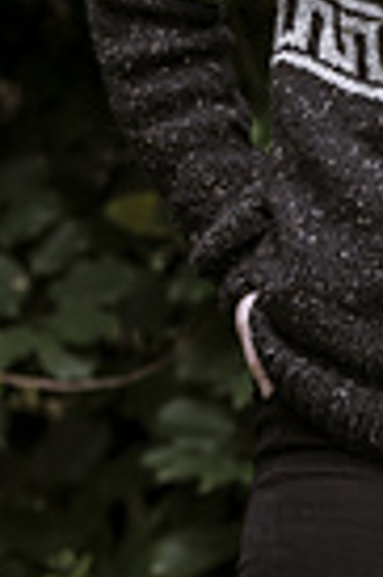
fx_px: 7135
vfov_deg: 4.6
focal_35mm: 446
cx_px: 486
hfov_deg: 3.1
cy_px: 164
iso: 400
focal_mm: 122
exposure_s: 1/1250
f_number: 4.5
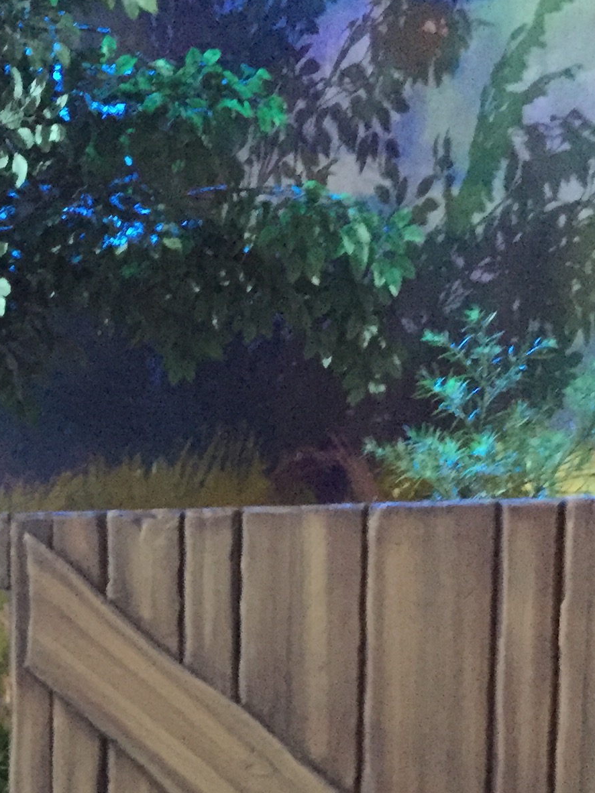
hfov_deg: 17.6
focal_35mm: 80
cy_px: 863
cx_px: -98
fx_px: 1834
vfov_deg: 23.0
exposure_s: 1/15
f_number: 2.2
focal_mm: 4.15
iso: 400
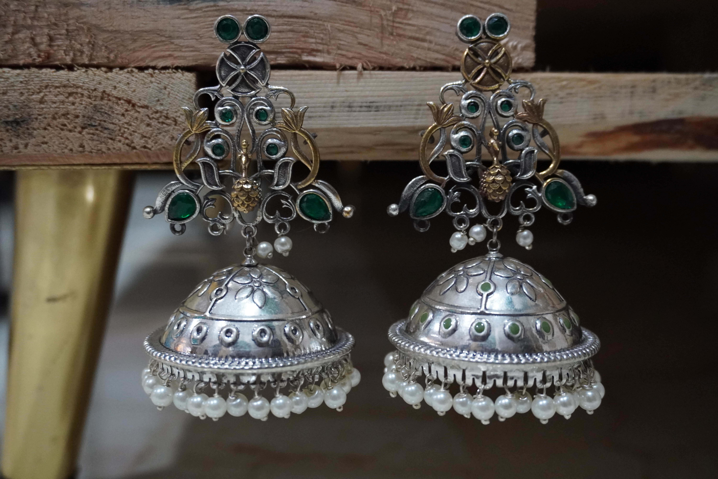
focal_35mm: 42
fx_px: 838
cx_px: 359
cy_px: 240
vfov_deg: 31.9
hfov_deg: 46.4
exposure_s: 1/50
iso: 3200
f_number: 5
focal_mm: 28
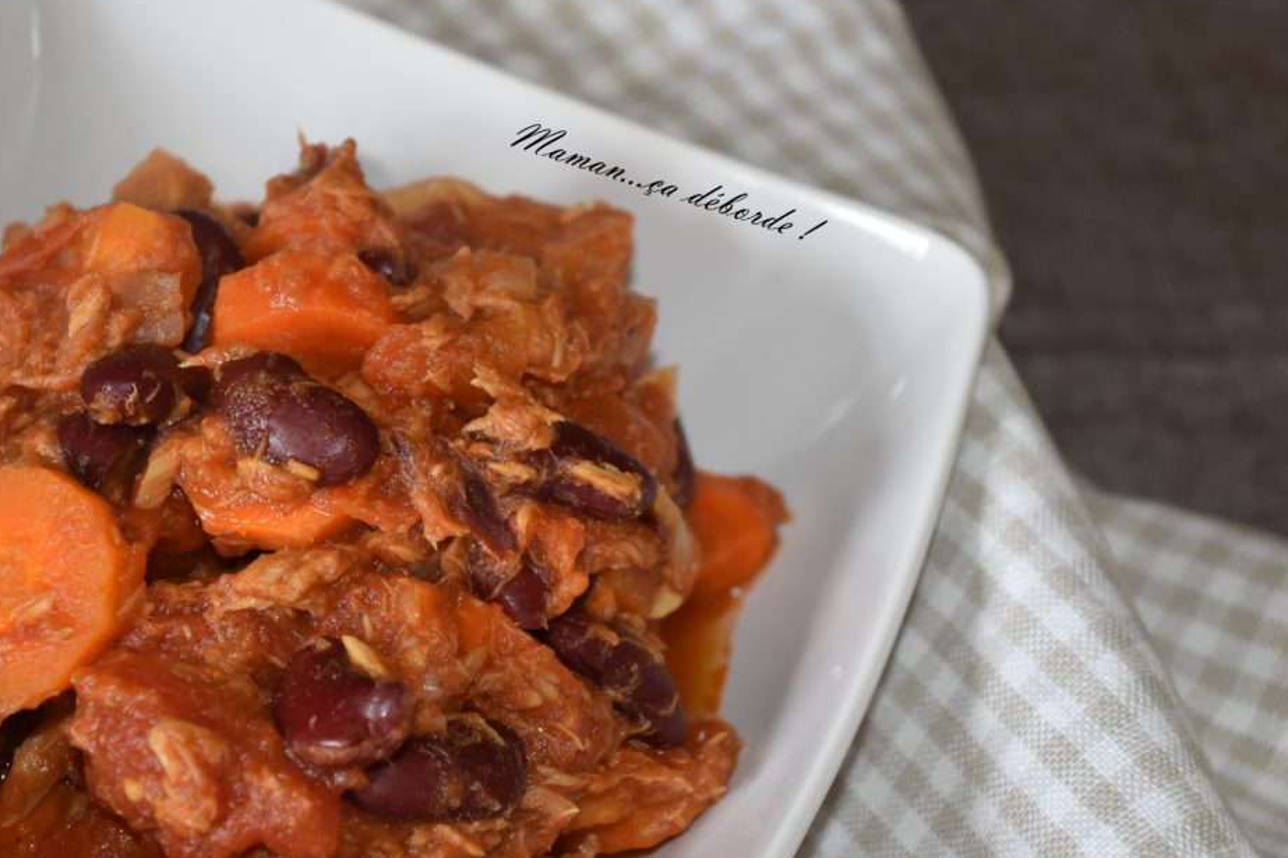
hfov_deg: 22.2
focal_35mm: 92
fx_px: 3275
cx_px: 582
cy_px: 436
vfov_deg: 14.9
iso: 800
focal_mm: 55
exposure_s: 1/80
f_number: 5.6
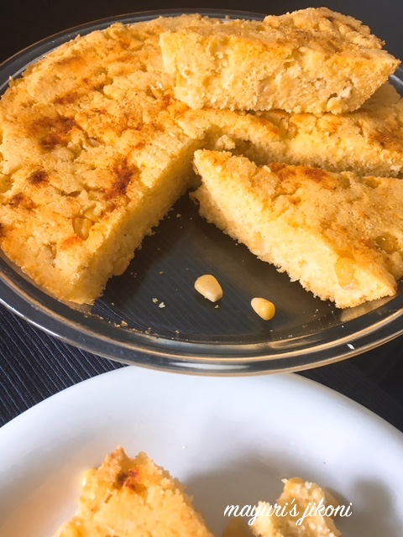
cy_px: 268
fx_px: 450
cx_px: 202
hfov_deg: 48.2
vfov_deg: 61.7
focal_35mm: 29
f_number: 2.2
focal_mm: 4.15
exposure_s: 1/30
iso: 50
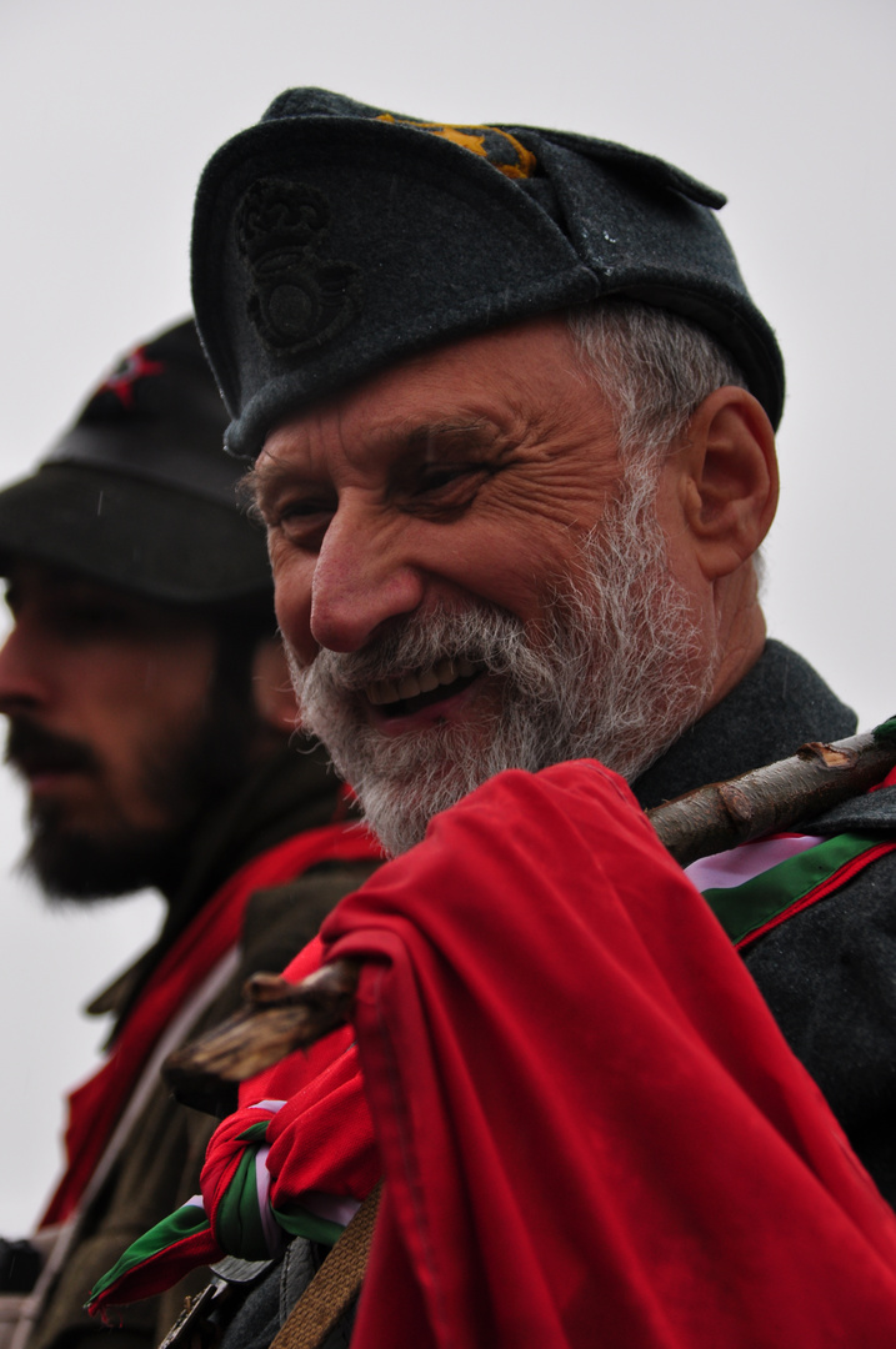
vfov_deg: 15.9
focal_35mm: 129
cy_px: 674
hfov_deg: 10.6
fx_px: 4830
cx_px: 448
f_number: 5.6
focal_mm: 86
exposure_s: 1/320
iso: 200
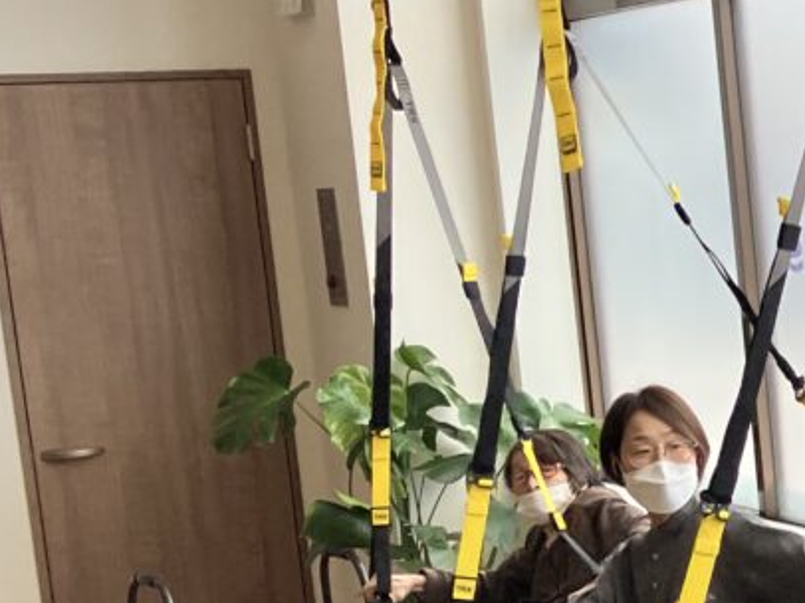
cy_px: 536
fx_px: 2464
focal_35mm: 106
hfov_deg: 16.1
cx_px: 1378
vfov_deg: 13.8
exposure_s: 1/607
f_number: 1.8
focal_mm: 3.99
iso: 32
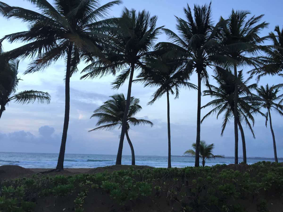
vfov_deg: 48.2
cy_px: 106
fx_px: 237
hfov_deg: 61.7
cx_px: 142
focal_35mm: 29
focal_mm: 4.15
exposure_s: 1/30
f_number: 2.2
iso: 32
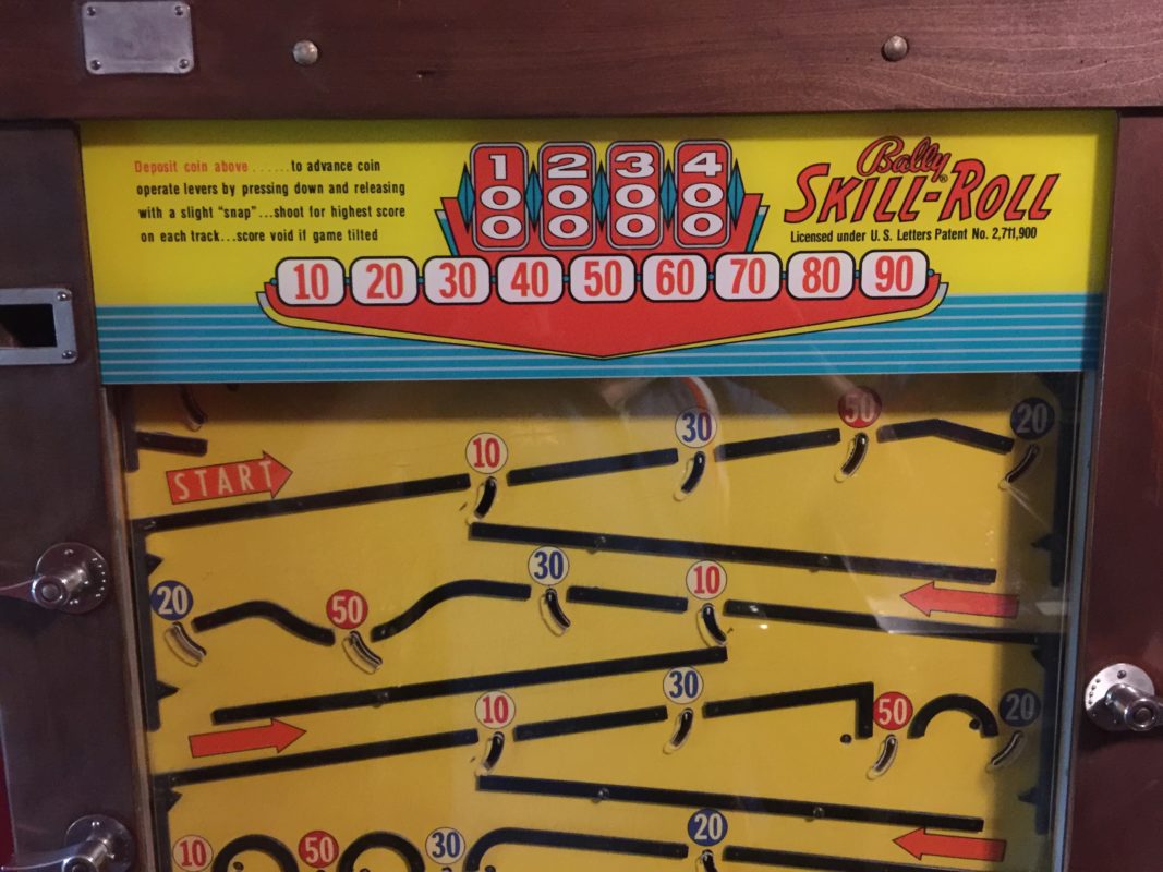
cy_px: 436
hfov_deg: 61.7
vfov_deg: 48.2
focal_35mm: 29
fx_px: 974
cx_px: 582
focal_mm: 4.15
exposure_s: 1/4
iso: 160
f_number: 2.2
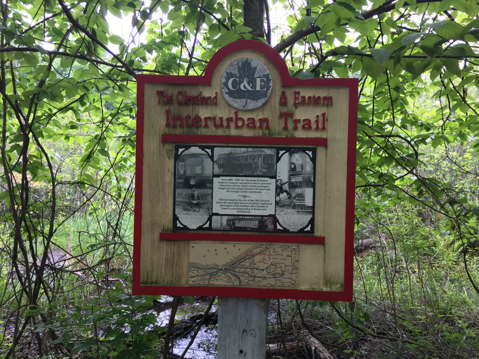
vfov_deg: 48.2
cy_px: 180
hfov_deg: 61.7
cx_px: 240
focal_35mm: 29
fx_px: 401
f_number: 2.2
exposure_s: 1/120
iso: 40
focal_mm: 4.15
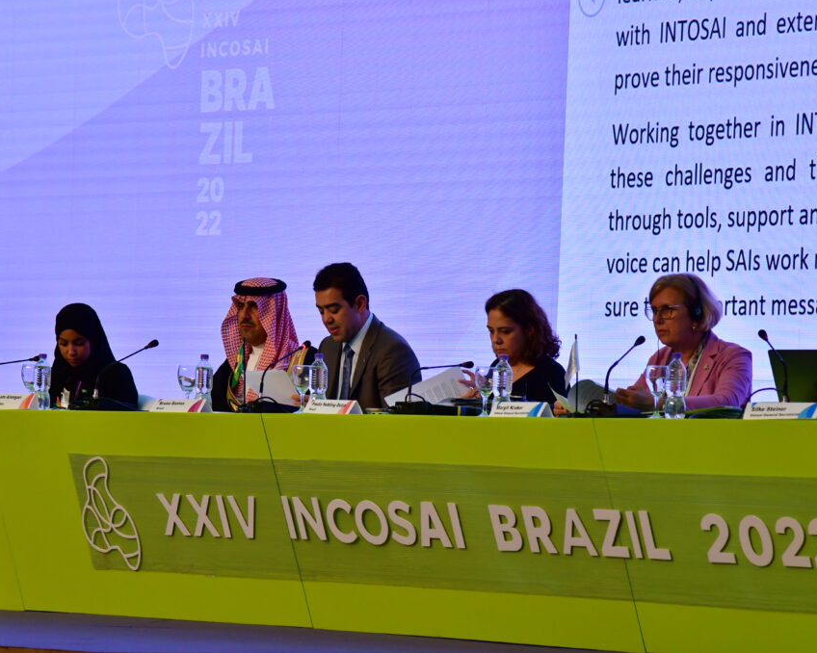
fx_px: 4932
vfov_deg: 7.6
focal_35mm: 204
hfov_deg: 9.5
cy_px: 325
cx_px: 359
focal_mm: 120
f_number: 4
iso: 900
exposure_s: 1/200
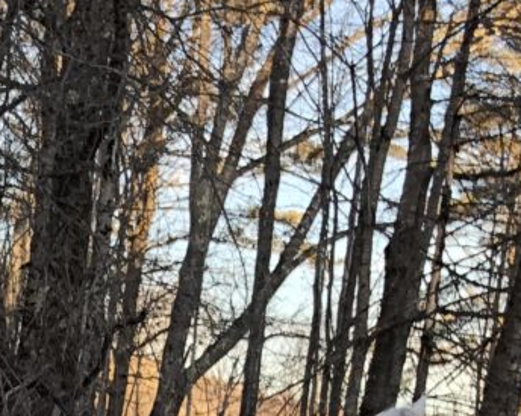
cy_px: 859
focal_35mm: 122
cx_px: -382
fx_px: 1881
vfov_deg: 11.3
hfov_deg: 14.2
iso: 20
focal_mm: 3.99
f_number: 1.8
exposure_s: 1/120
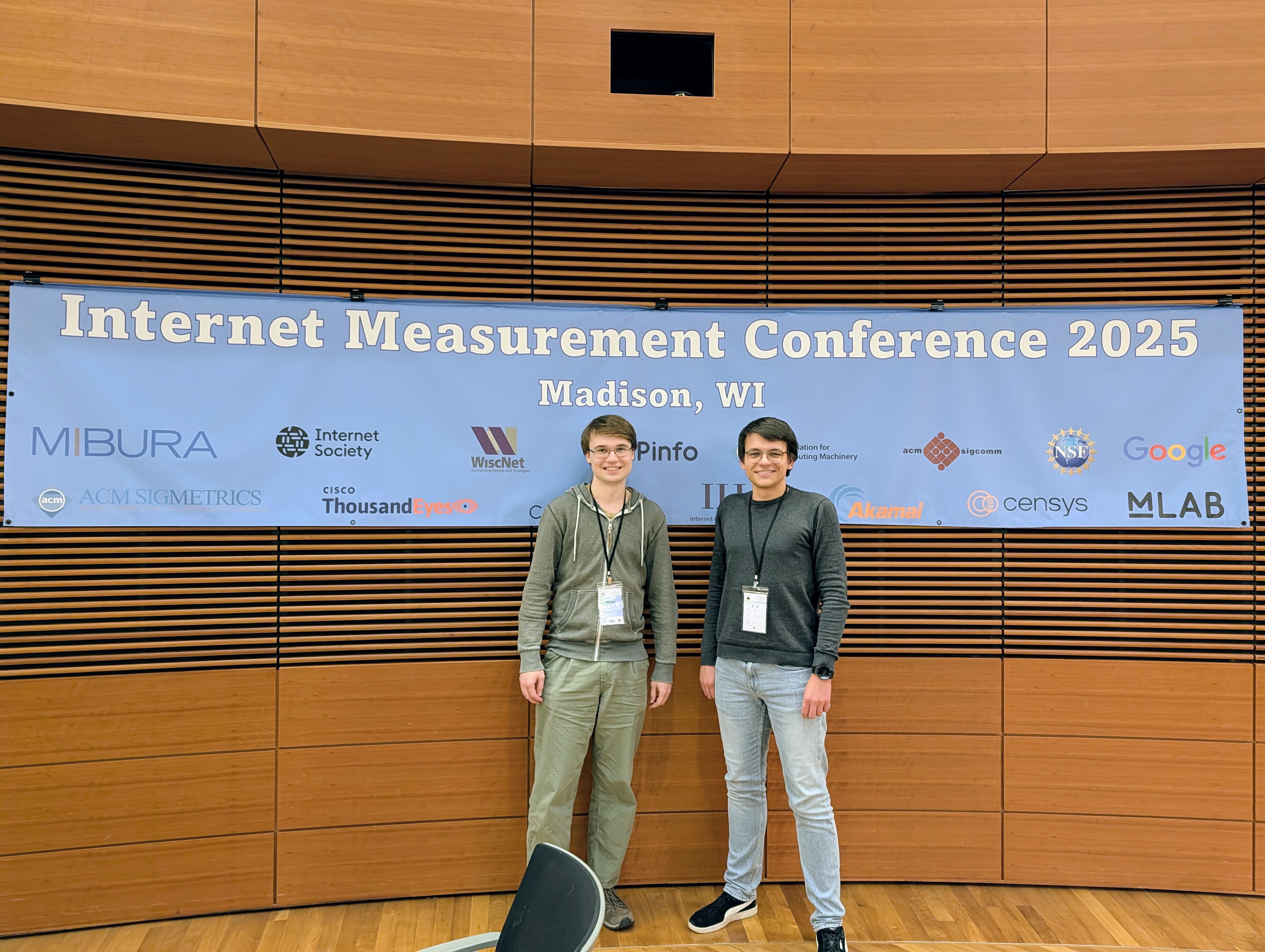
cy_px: 476
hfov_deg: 71.5
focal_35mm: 24
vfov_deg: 56.9
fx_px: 878
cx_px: 632
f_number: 1.68
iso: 608
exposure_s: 1/40
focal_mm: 6.9
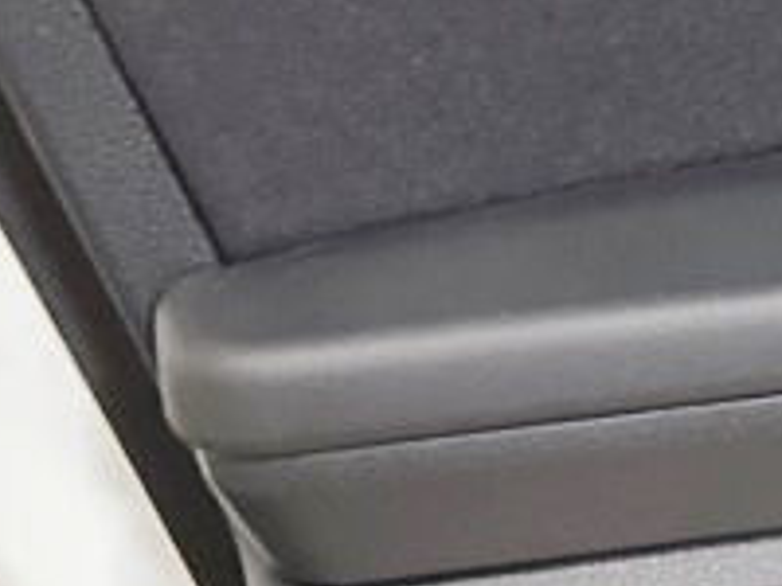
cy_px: -20
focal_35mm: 123
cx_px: 1877
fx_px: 2779
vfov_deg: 11.9
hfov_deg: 12.5
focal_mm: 6.86
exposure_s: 1/60
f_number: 1.78
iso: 800
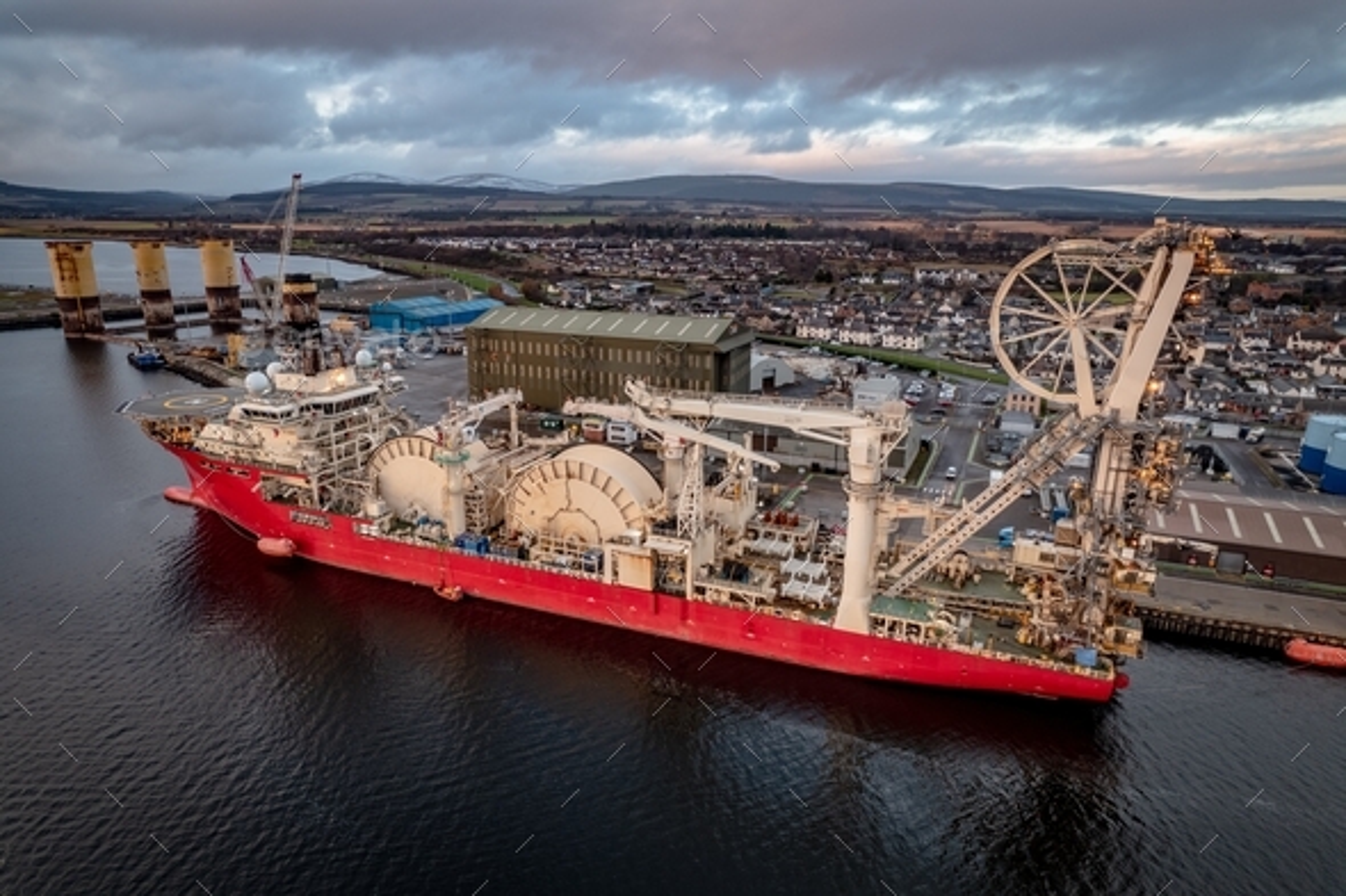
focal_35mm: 22
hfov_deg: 78.6
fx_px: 822
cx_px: 673
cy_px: 448
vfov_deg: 57.2
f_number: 2.8
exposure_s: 1/30
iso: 100
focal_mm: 8.38
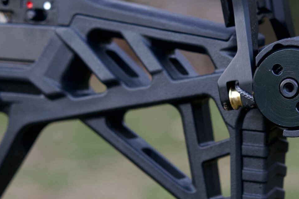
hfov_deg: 14.0
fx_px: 1213
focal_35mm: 146
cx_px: 192
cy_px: 122
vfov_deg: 9.4
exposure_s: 1/100
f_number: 4
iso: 640
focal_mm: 55
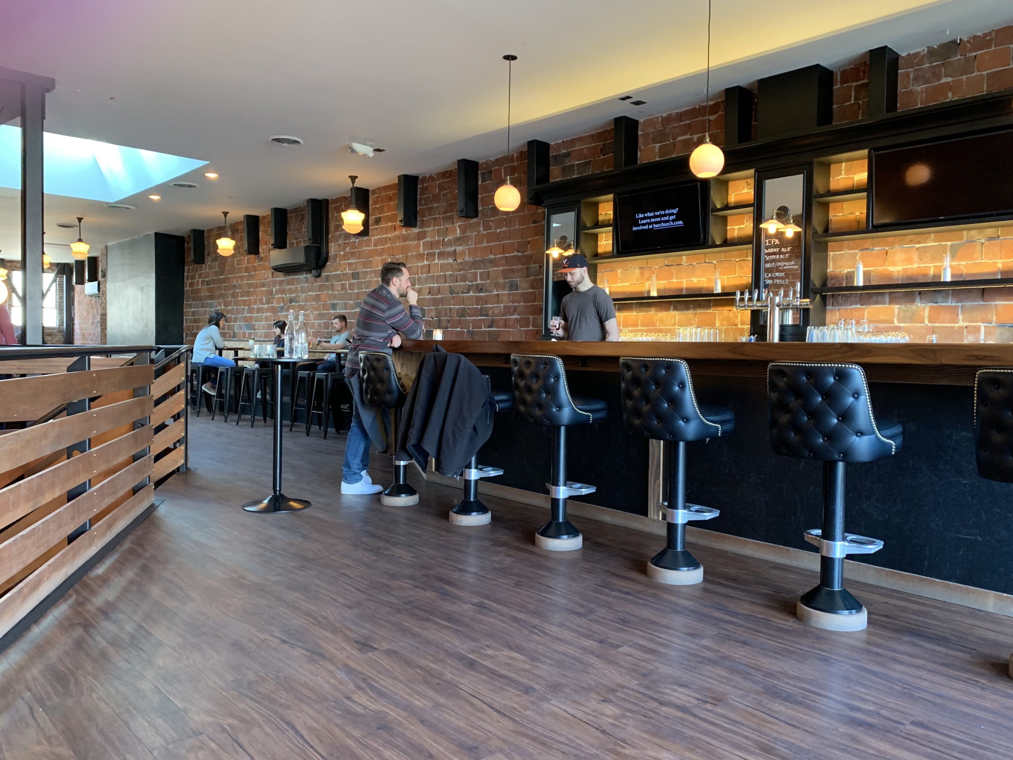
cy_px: 380
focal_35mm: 26
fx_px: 761
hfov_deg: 67.3
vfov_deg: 53.1
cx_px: 506
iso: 320
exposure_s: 1/40
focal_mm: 4.25
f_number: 1.8
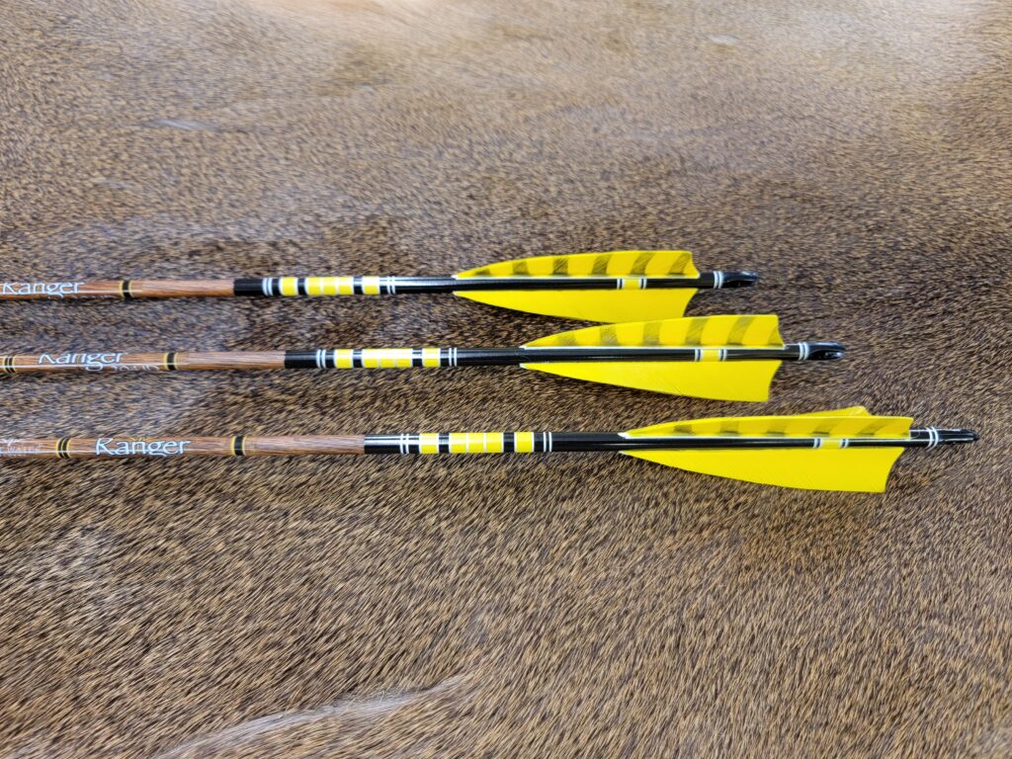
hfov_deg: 71.6
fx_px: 702
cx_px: 506
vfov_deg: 56.8
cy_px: 380
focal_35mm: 24
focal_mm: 6.7
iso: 200
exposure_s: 1/60
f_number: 1.8
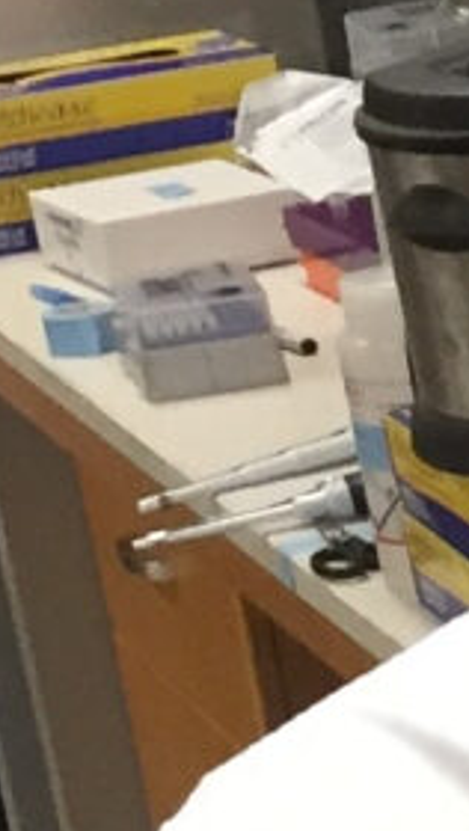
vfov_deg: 9.2
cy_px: 1098
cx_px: 2363
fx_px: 5095
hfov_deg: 4.5
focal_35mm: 231
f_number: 2.2
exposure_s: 1/33
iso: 80
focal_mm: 4.15
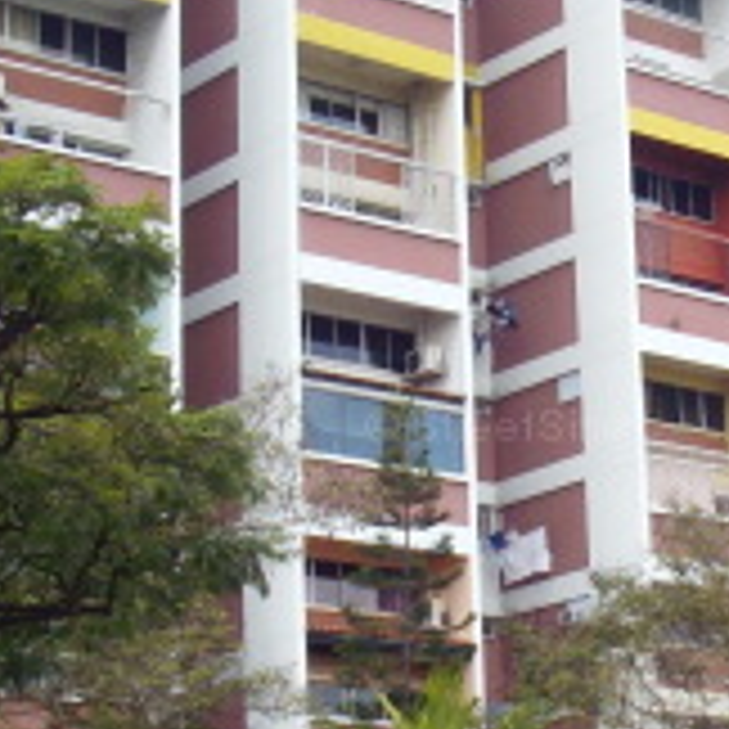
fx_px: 2645
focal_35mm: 111
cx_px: 702
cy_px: 432
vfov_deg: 15.7
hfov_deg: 15.5
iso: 80
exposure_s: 1/100
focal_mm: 6.2
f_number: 5.6
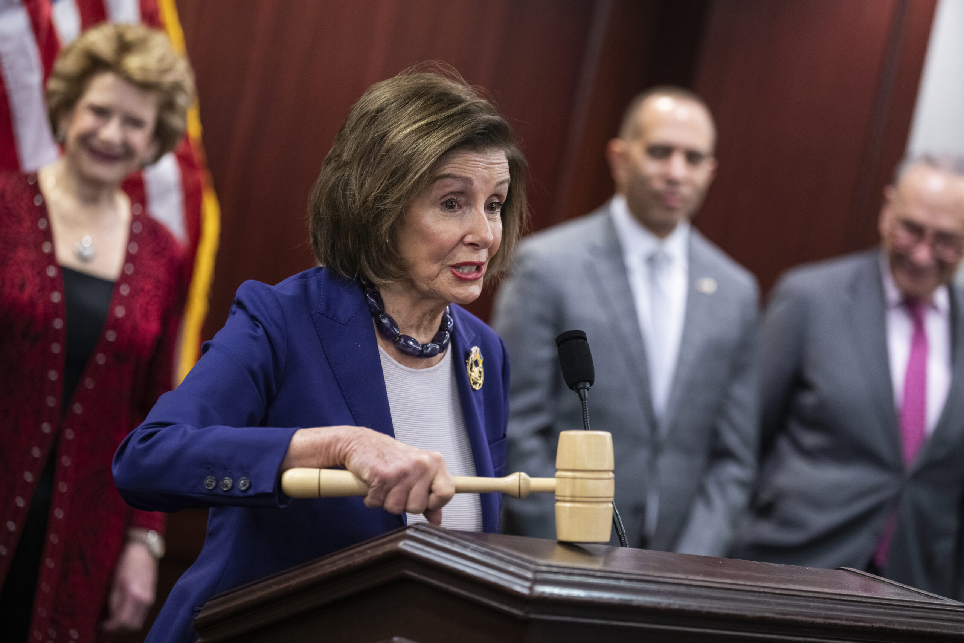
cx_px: 482
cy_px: 322
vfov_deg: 11.6
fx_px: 3160
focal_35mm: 118
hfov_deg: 17.3
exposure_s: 1/250
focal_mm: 118
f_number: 2.8
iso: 3200
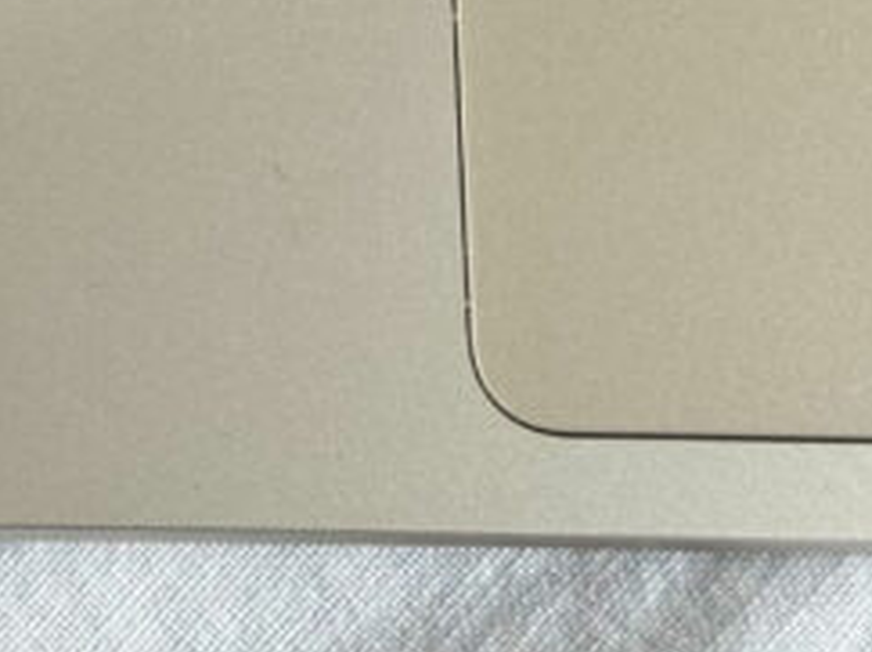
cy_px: -286
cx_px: -52
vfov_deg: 9.2
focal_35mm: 157
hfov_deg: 12.4
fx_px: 3951
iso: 100
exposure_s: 1/120
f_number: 1.8
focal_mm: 6.9
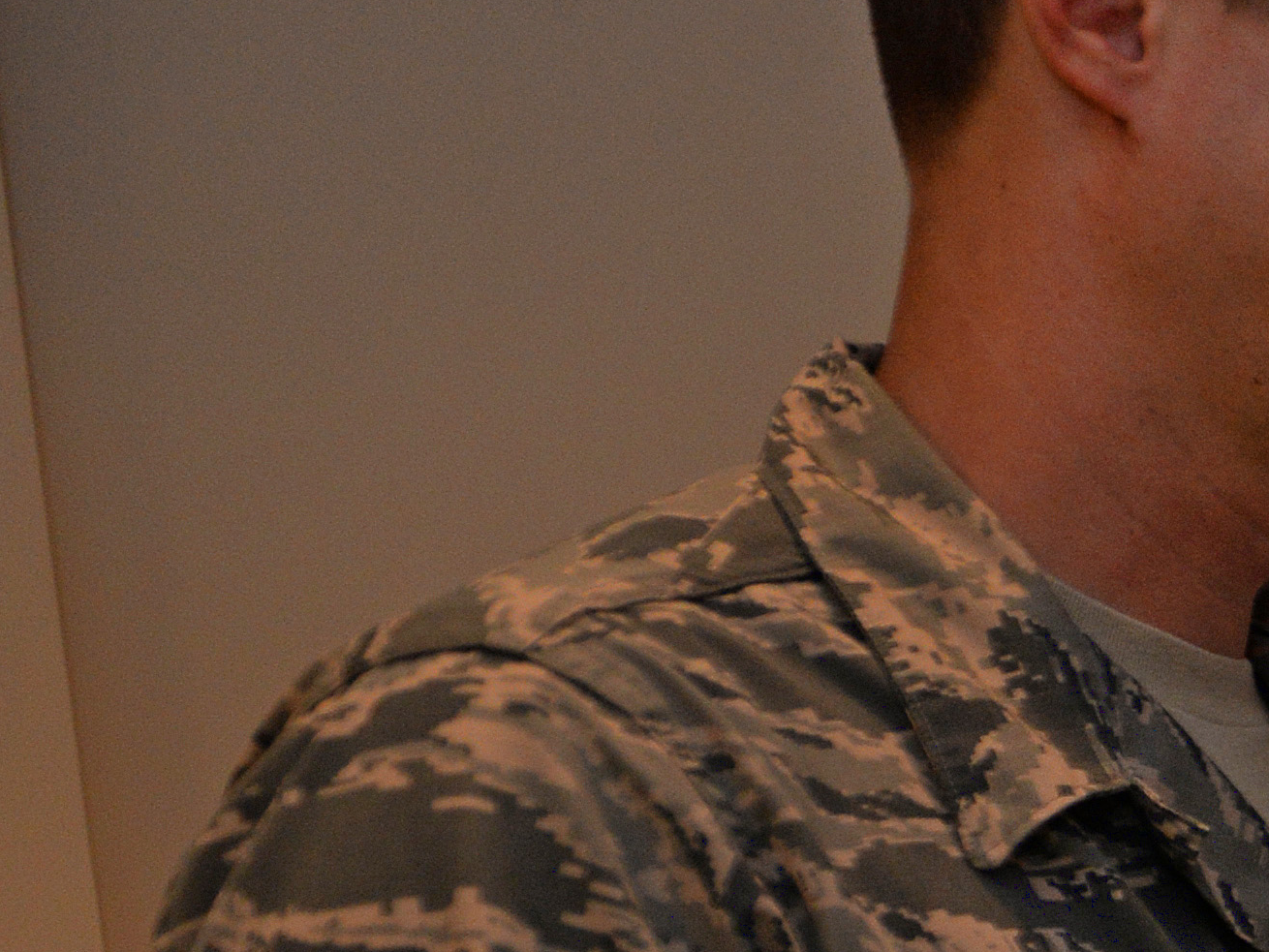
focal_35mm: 106
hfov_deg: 13.9
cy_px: 1374
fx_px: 3887
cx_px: 2905
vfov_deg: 13.3
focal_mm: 24
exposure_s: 1/125
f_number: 3.5
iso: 800
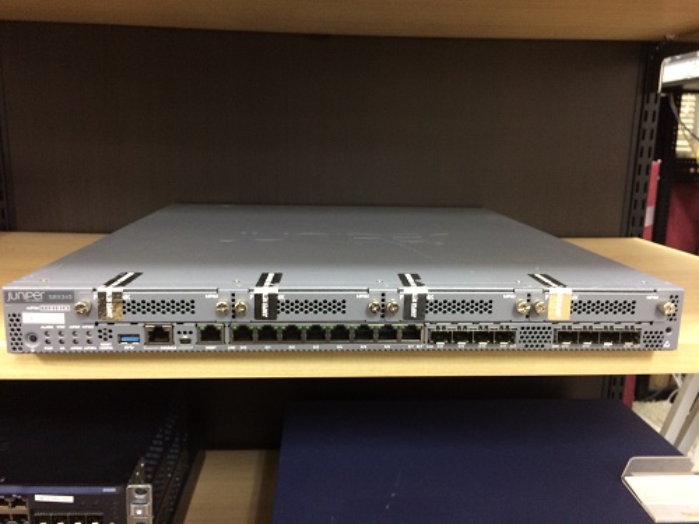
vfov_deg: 48.2
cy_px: 262
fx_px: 586
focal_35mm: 29
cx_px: 350
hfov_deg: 61.7
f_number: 2.2
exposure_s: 1/17
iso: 250
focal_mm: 4.15
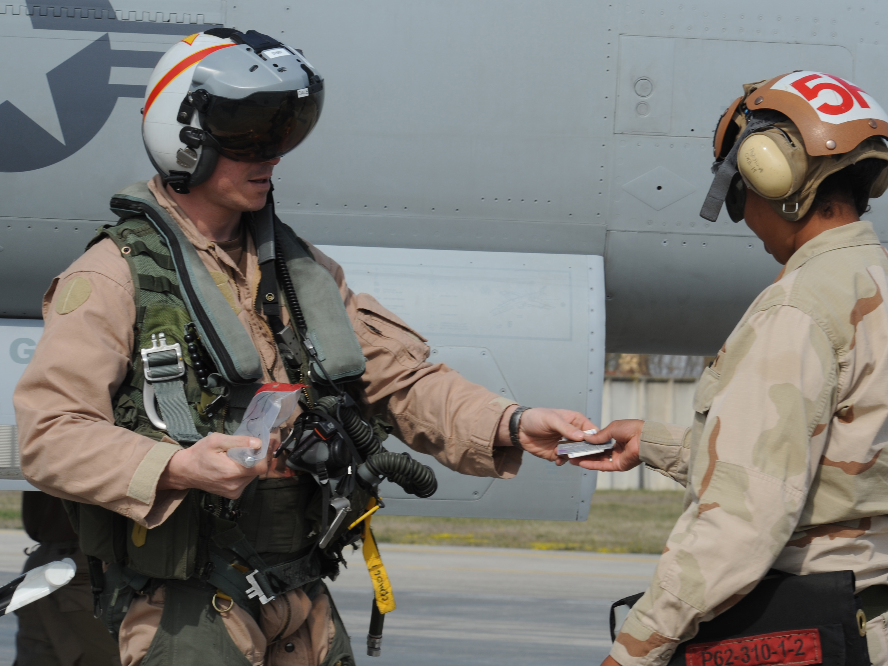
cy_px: 333
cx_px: 484
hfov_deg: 14.0
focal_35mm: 141
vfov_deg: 10.5
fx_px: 3617
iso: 200
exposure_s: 1/125
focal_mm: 130
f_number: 20
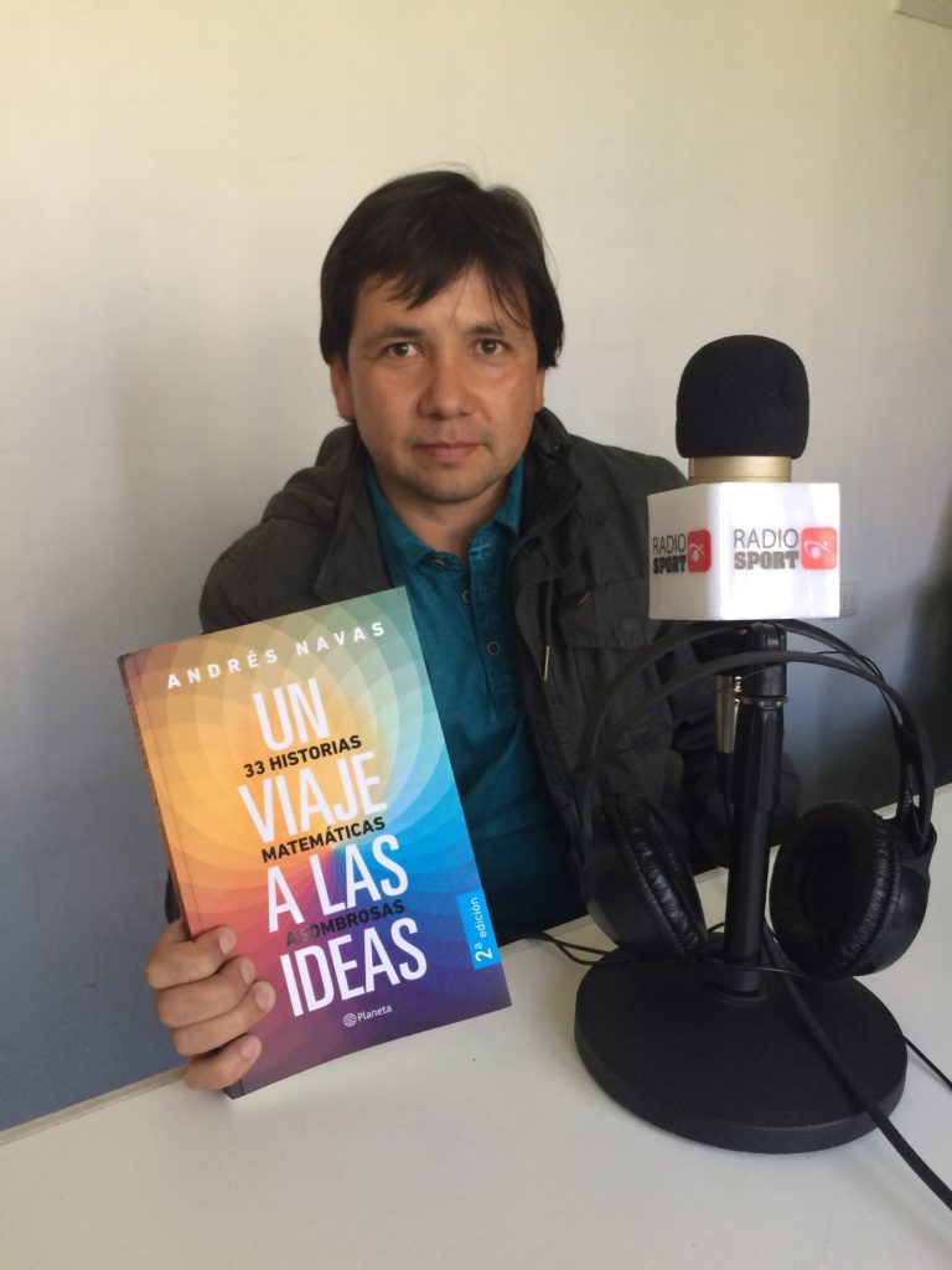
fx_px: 1063
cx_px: 476
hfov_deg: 48.2
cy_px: 635
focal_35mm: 29
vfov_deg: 61.7
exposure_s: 1/33
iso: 64
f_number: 2.2
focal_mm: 4.15
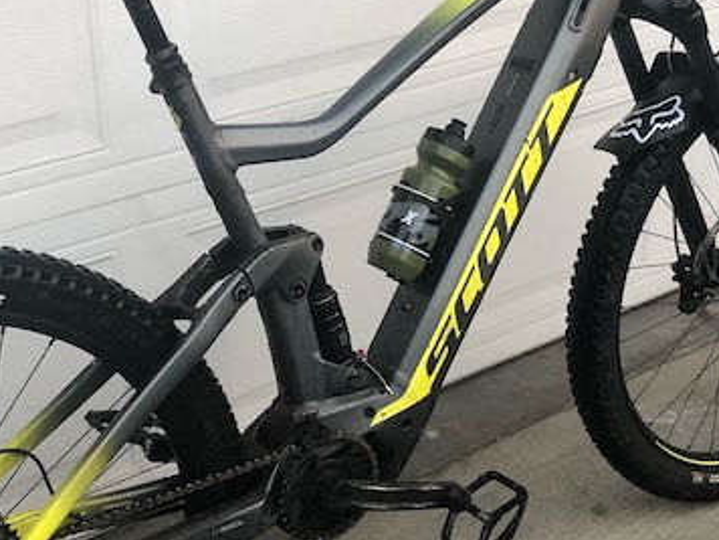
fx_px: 1309
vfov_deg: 23.2
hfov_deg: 30.7
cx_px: 351
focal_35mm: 63
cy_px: 324
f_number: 1.8
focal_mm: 4
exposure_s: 1/25
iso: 40
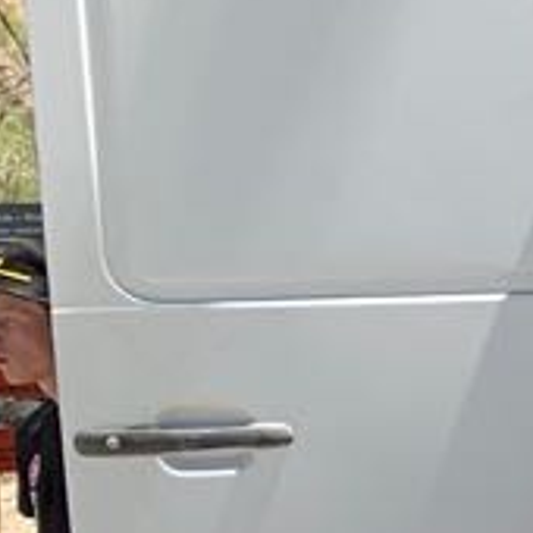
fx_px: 3292
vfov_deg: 9.2
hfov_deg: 7.0
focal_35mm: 189
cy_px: 567
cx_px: 2154
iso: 25
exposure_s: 1/1779
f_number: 1.8
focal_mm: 4.25
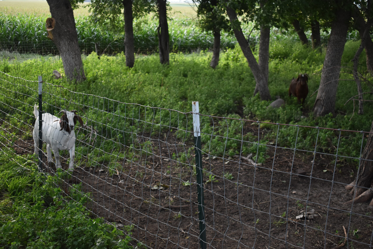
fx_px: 466
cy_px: 124
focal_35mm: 45
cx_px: 186
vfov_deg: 29.9
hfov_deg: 43.6
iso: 800
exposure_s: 1/500
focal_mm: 30
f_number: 4.2
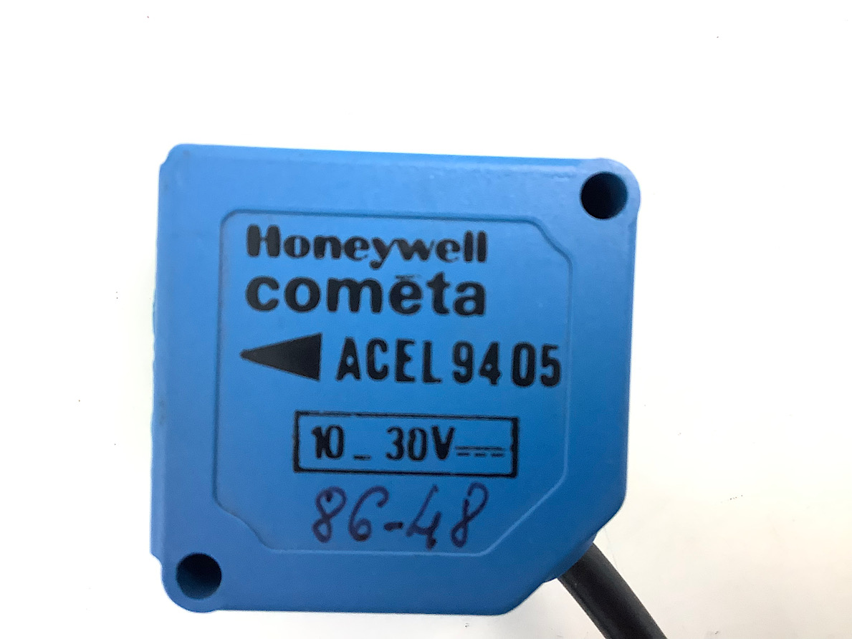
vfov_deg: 45.4
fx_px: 763
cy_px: 320
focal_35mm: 31
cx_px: 426
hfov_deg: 58.3
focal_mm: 3.3
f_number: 2.4
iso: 125
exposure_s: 1/50
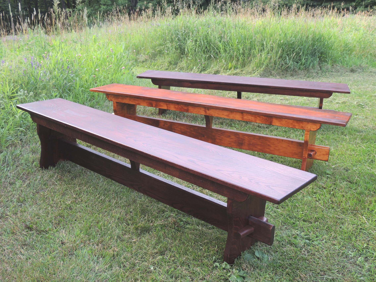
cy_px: 141
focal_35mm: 40
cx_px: 188
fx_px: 434
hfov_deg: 46.8
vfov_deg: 36.0
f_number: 3.3
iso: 125
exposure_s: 1/50
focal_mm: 7.1
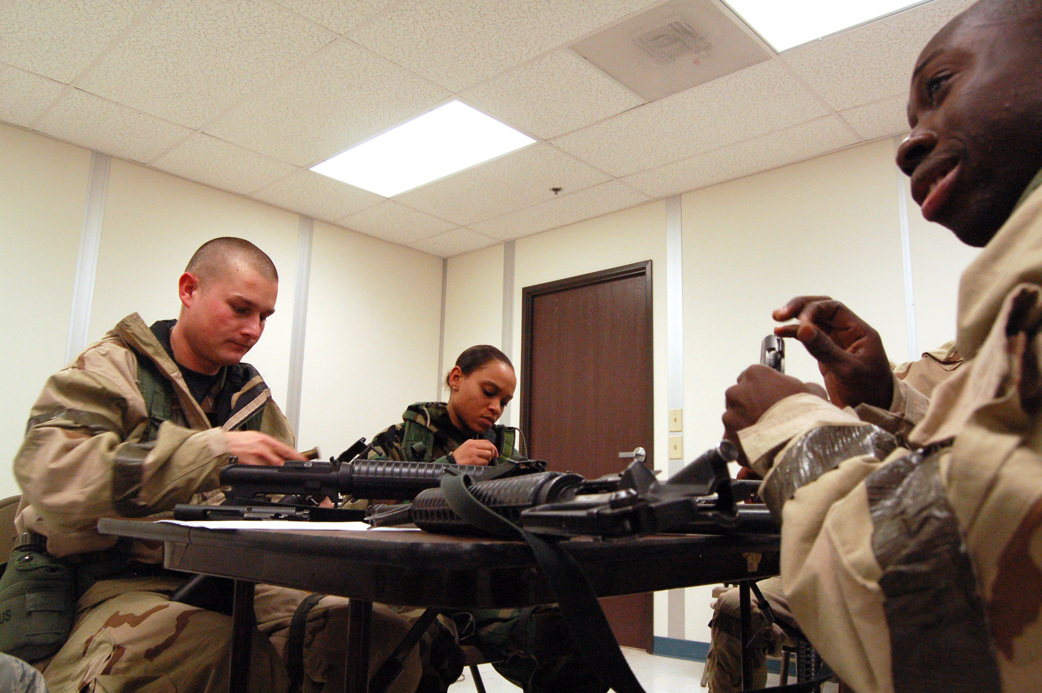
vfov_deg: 47.8
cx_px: 521
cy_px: 346
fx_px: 781
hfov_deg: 67.4
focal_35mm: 27
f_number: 5.6
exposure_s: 1/160
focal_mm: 18
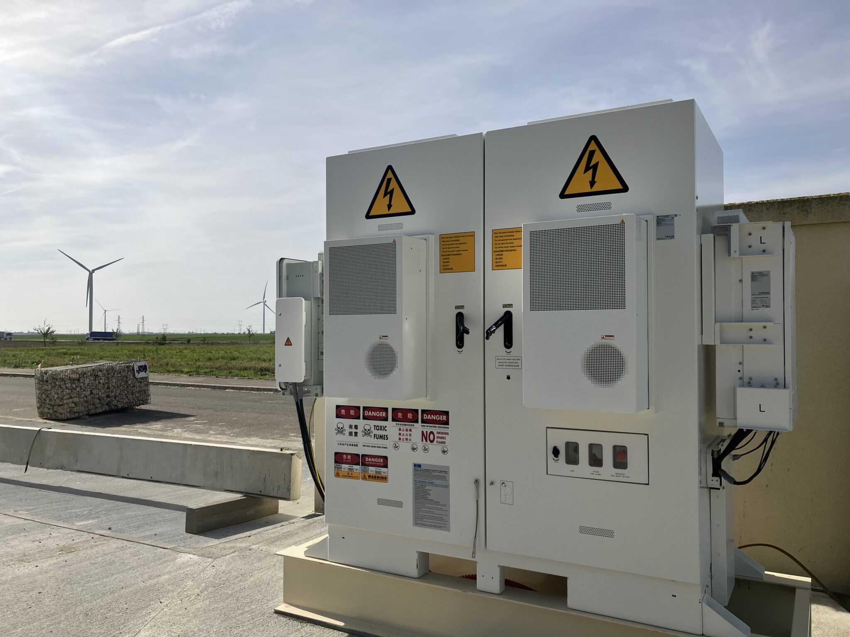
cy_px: 318
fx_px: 688
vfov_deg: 49.7
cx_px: 425
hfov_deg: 63.4
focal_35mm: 28
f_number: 1.8
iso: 32
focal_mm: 3.99
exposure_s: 1/4425
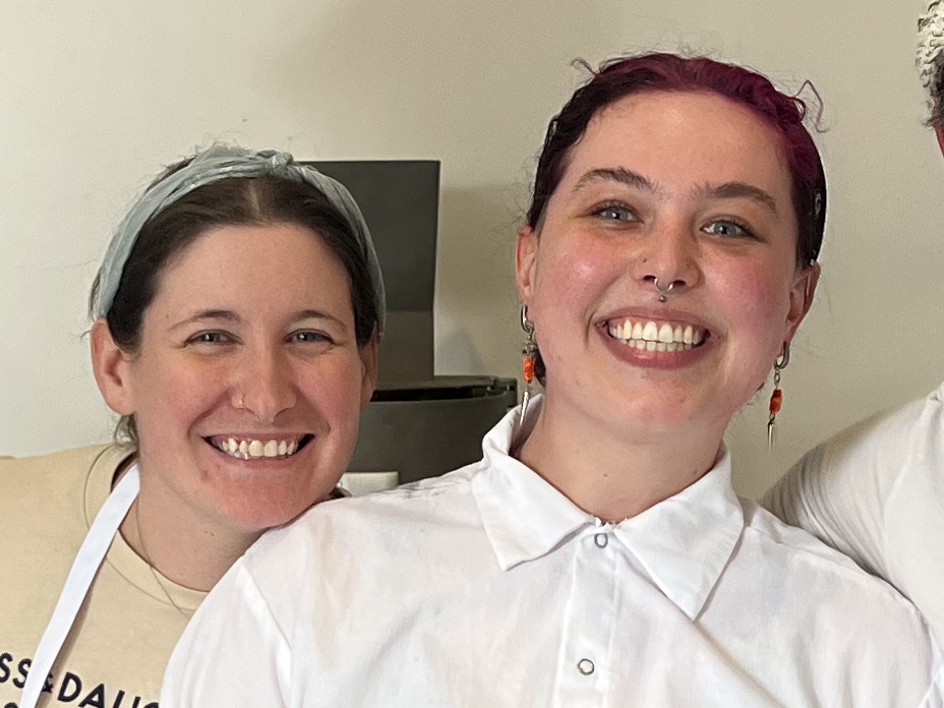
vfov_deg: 13.1
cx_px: 323
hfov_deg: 17.4
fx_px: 3082
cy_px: 498
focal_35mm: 113
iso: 100
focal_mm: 5.7
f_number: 1.5
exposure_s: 1/120
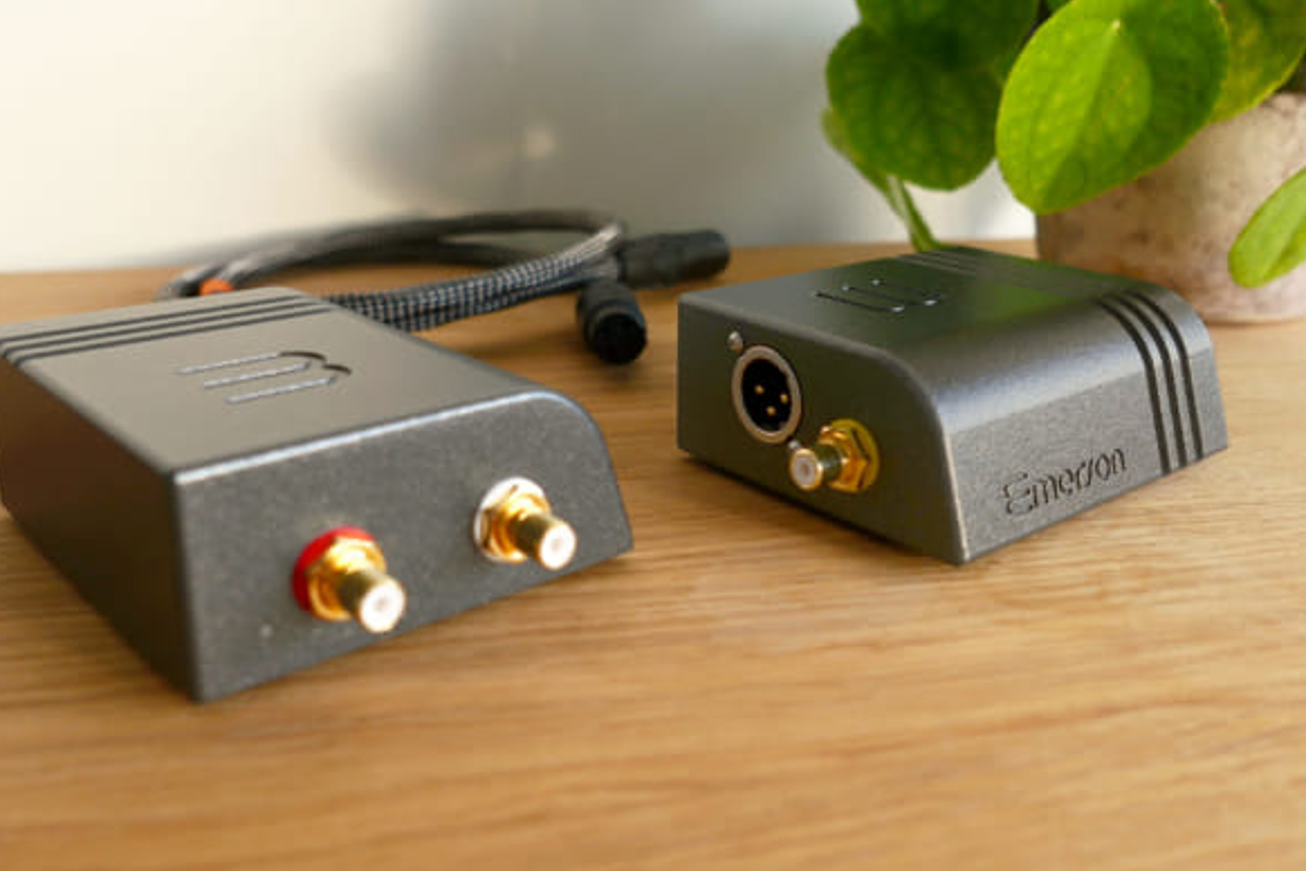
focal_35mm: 33
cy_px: 384
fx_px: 1197
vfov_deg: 39.9
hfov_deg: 57.1
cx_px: 707
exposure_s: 1/125
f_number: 2.5
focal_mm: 10.9
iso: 200
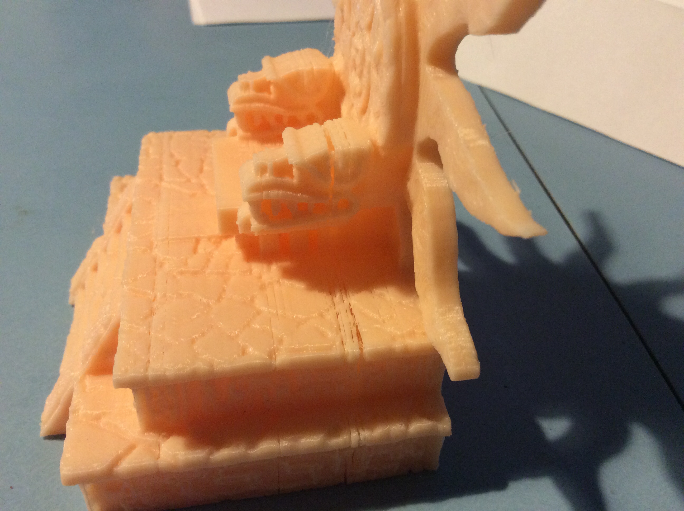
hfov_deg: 56.9
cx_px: 342
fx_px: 631
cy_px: 256
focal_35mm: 32
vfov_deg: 44.1
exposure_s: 1/25
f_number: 2.4
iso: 200
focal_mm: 3.3
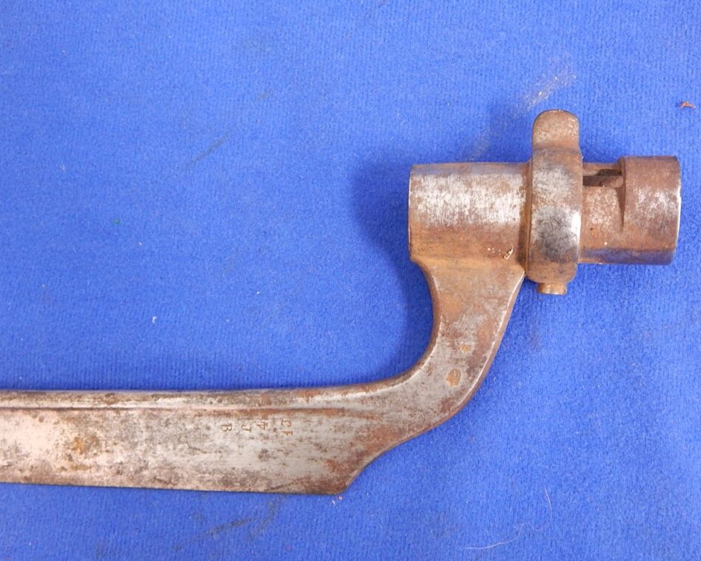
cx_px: 366
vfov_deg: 33.4
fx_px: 934
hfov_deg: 41.1
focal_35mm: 45
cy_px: 280
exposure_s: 1/8
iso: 500
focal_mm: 7.7
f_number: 3.6
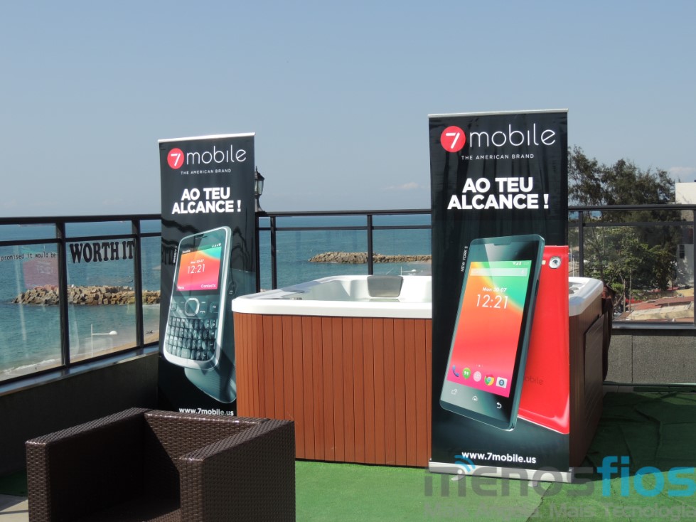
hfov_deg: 38.2
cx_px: 348
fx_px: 1005
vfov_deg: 29.1
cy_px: 261
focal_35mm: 50
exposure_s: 1/1250
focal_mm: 8.9
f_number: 3.6
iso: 100
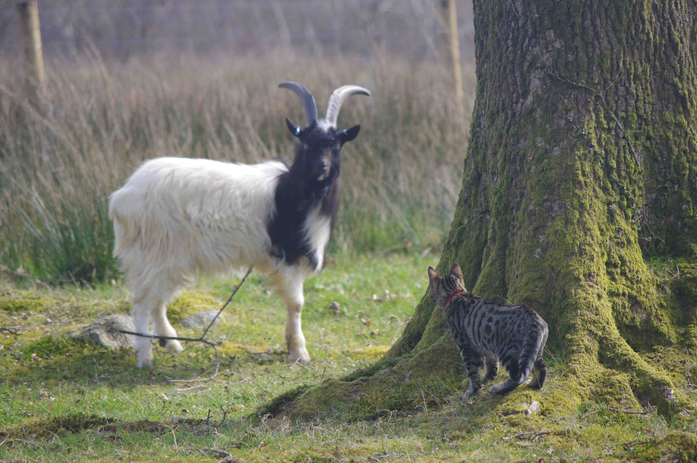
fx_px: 5221
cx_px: 348
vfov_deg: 5.1
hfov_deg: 7.6
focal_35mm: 270
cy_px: 232
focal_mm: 180
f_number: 7.1
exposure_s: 1/250
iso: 200
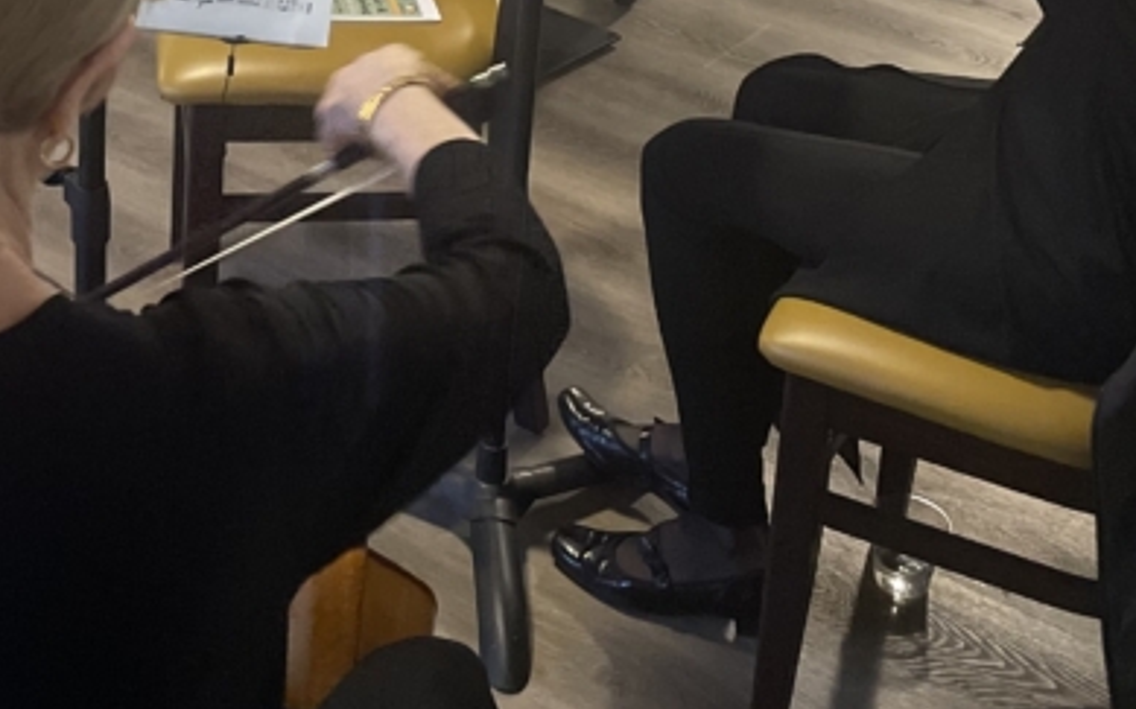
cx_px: 307
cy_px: -293
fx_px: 2260
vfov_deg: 16.5
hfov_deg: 27.9
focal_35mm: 73
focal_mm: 4.2
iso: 500
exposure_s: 1/30
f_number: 1.6
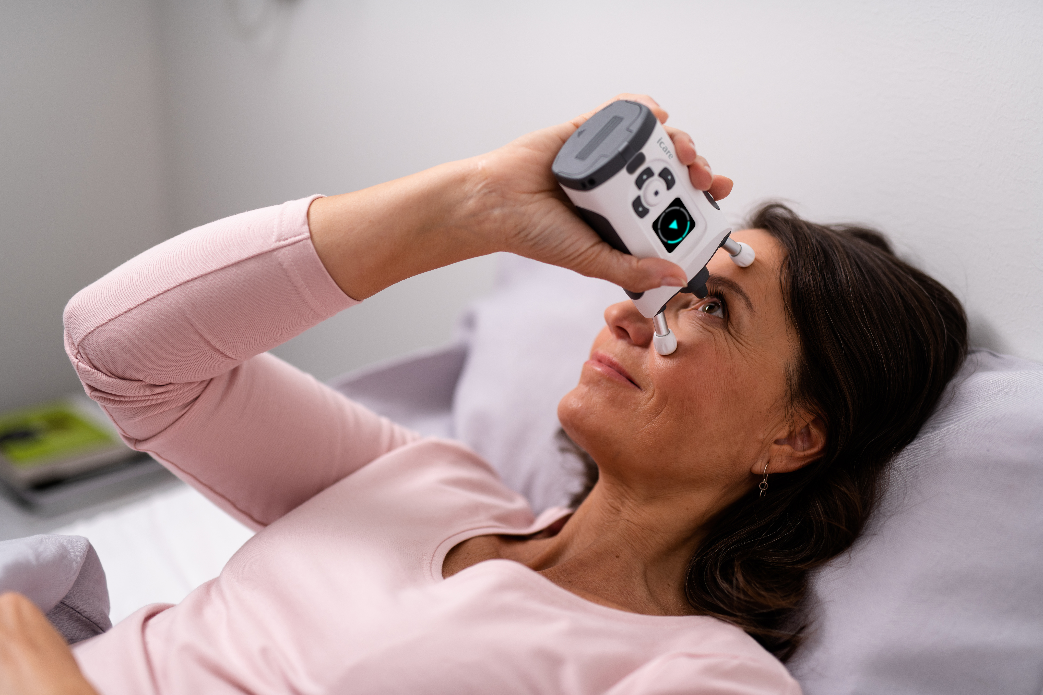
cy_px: 348
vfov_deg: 27.0
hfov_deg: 39.6
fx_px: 1448
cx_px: 522
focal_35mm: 50
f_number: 2
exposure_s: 1/320
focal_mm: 50
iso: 80
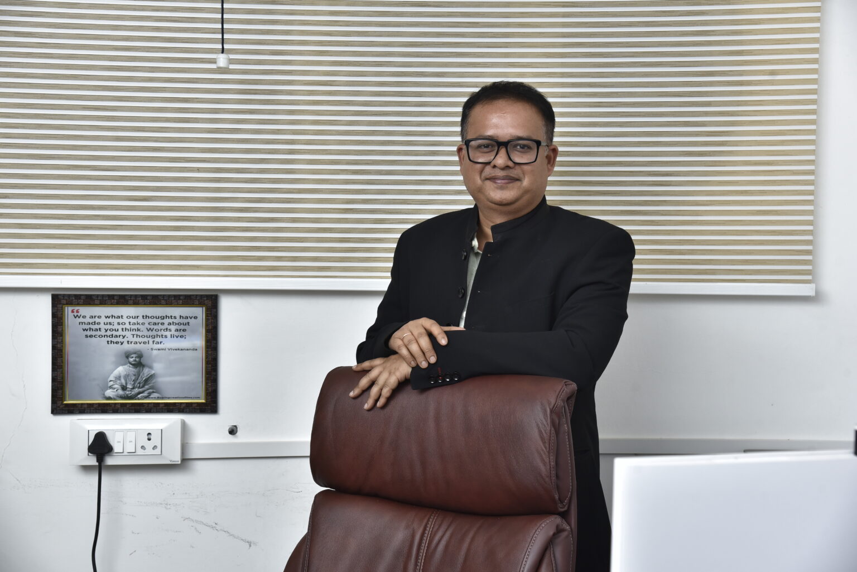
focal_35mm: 65
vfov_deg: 20.9
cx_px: 428
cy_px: 286
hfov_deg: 31.0
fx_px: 1548
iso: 800
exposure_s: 1/160
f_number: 7.1
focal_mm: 65
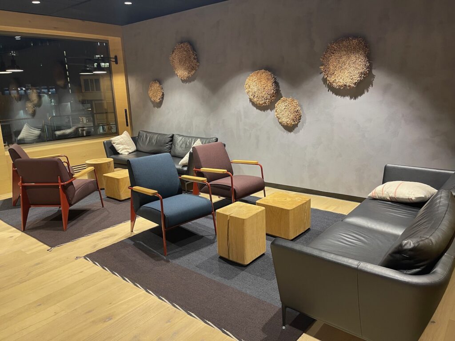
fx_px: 342
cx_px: 228
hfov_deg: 67.3
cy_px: 170
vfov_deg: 53.1
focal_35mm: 26
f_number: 1.6
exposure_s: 1/48
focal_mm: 5.1
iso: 160
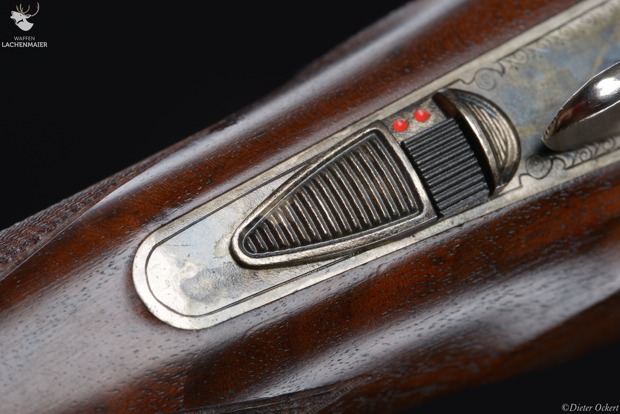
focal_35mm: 105
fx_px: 1809
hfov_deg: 19.4
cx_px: 310
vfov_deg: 13.1
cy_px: 207
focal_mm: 105
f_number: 22
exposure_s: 1/60
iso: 100
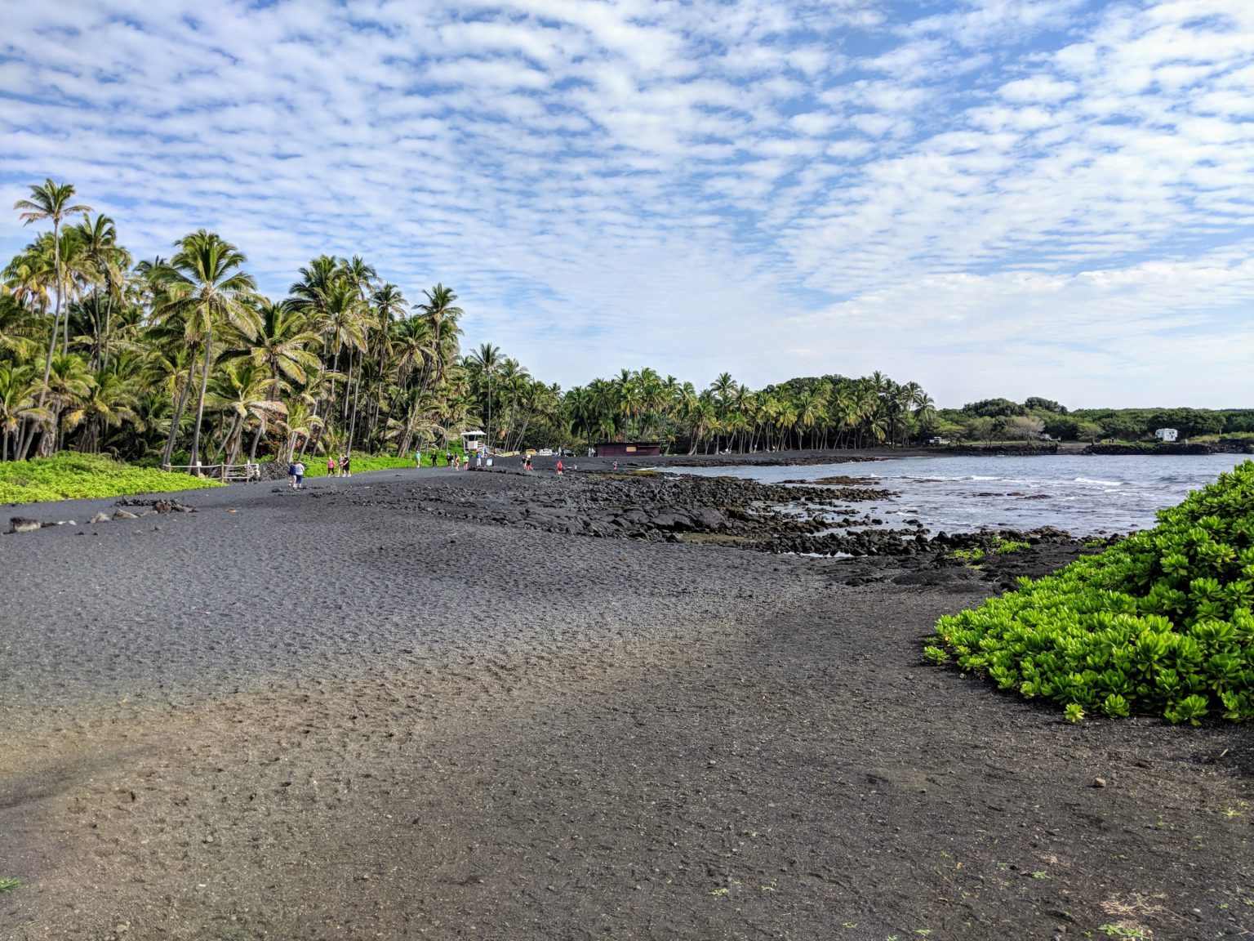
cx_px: 627
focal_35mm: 27
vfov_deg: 51.4
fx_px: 978
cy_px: 470
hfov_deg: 65.3
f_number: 1.8
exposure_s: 1/3226
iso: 52
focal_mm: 4.44
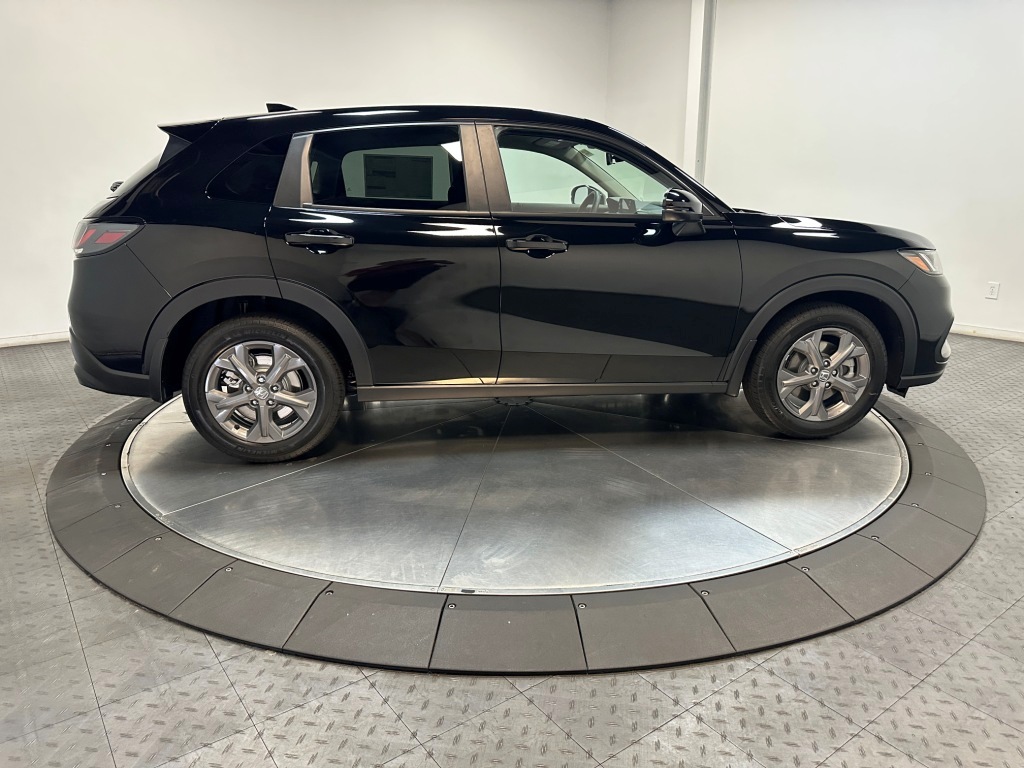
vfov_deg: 56.8
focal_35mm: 24
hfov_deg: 71.6
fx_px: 710
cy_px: 384
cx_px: 512
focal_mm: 6.86
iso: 500
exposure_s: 1/60
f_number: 1.78
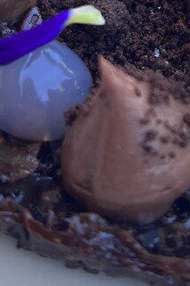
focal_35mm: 106
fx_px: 839
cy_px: -66
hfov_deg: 12.7
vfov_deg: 18.2
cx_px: 211
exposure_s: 1/121
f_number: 1.5
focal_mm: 5.7
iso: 50
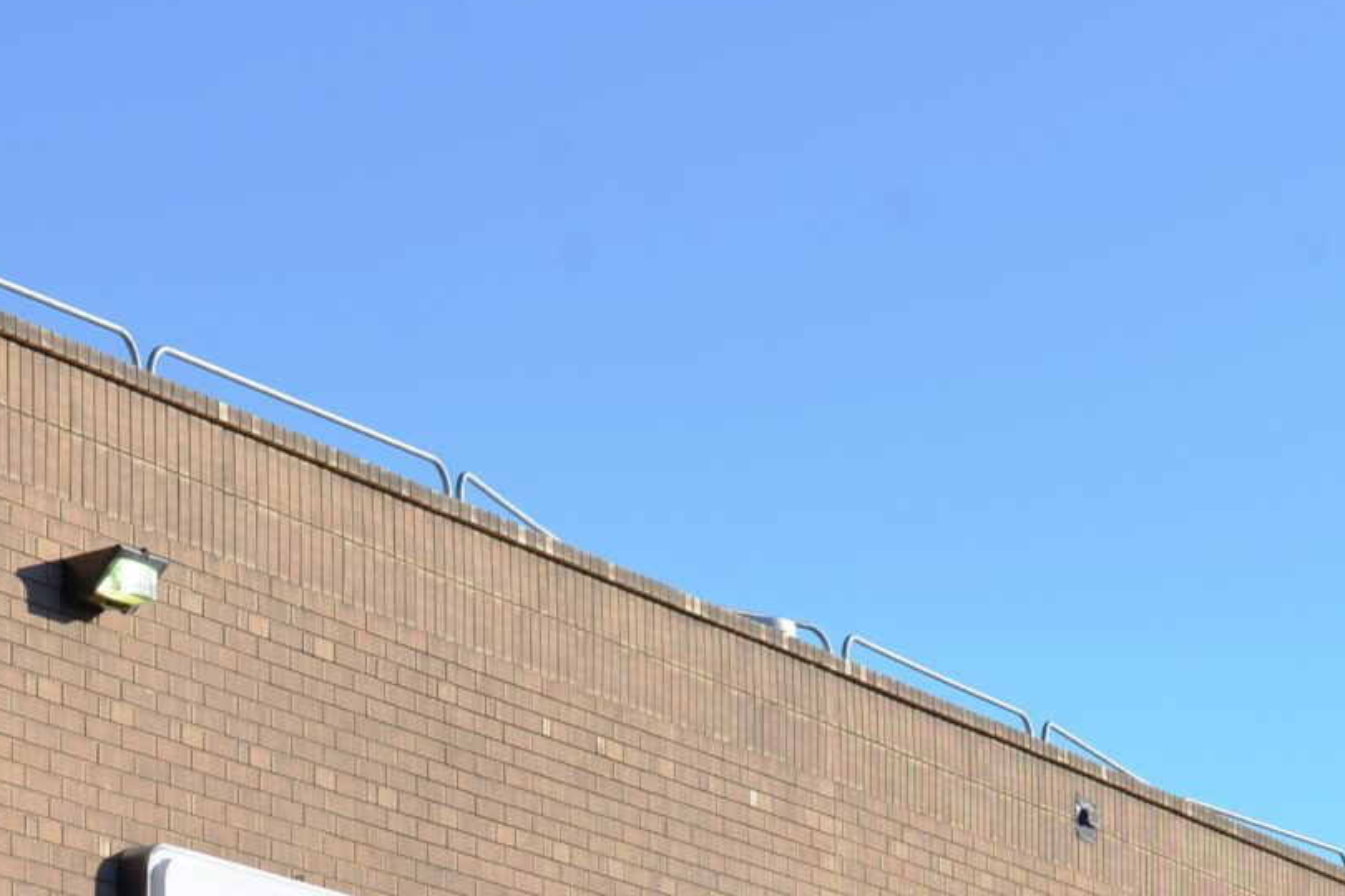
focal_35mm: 158
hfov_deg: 12.9
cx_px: 272
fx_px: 5903
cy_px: 1343
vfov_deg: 8.5
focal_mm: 50
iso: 100
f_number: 7.1
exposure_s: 1/200
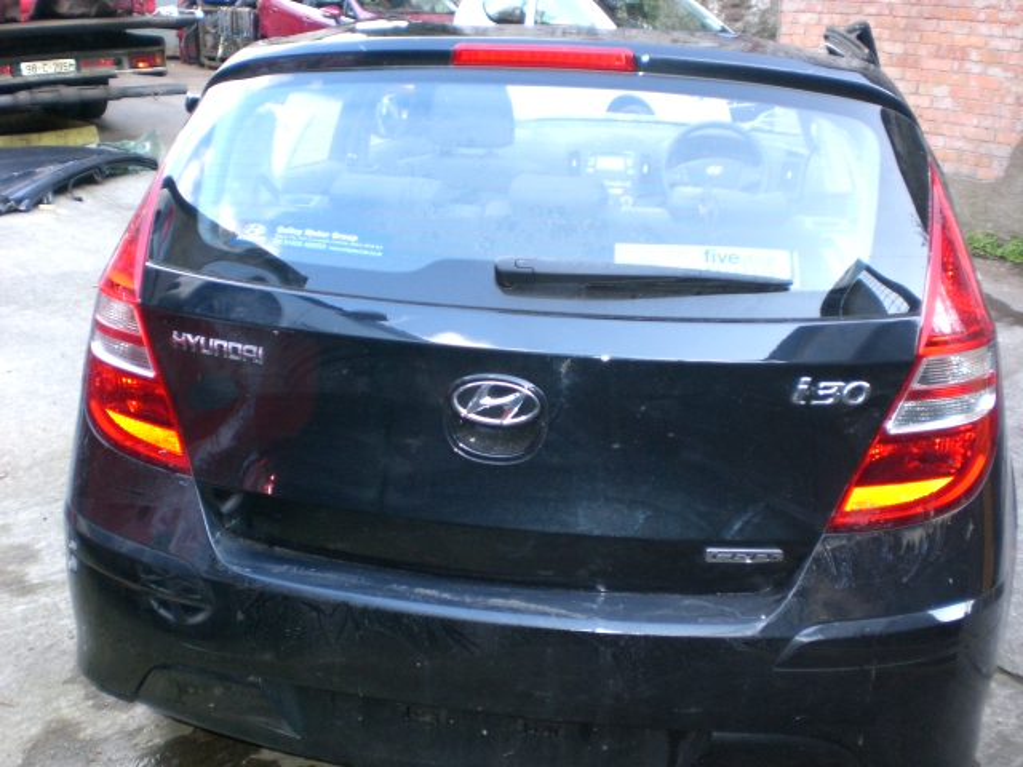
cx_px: 512
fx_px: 1123
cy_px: 384
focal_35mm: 38
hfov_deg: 49.0
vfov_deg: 37.7
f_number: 3.1
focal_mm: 6.3
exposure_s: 1/80
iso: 200
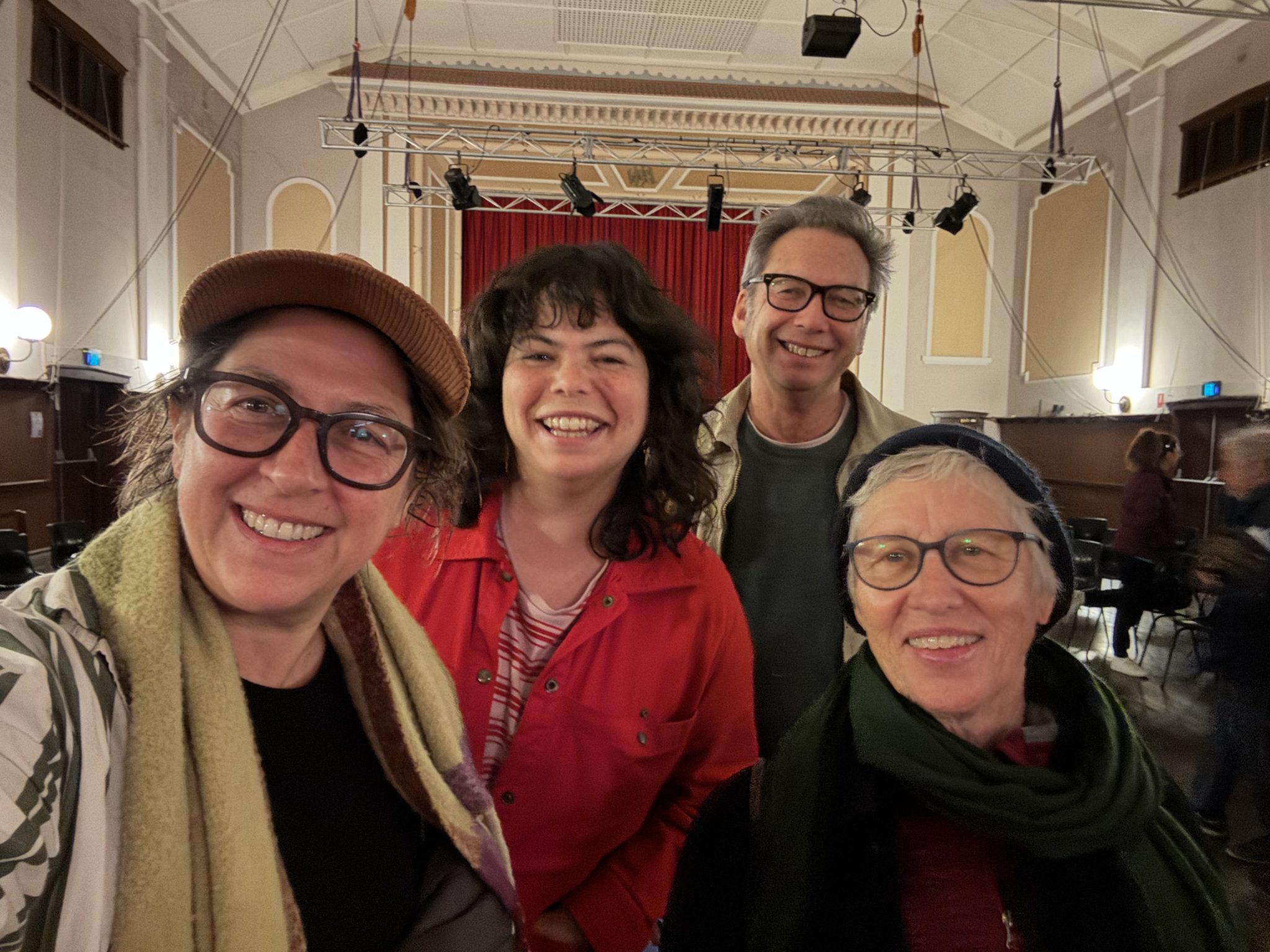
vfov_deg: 58.9
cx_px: 635
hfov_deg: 73.9
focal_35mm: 23
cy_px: 476
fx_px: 844
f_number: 1.9
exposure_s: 1/8
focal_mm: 2.69
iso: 640
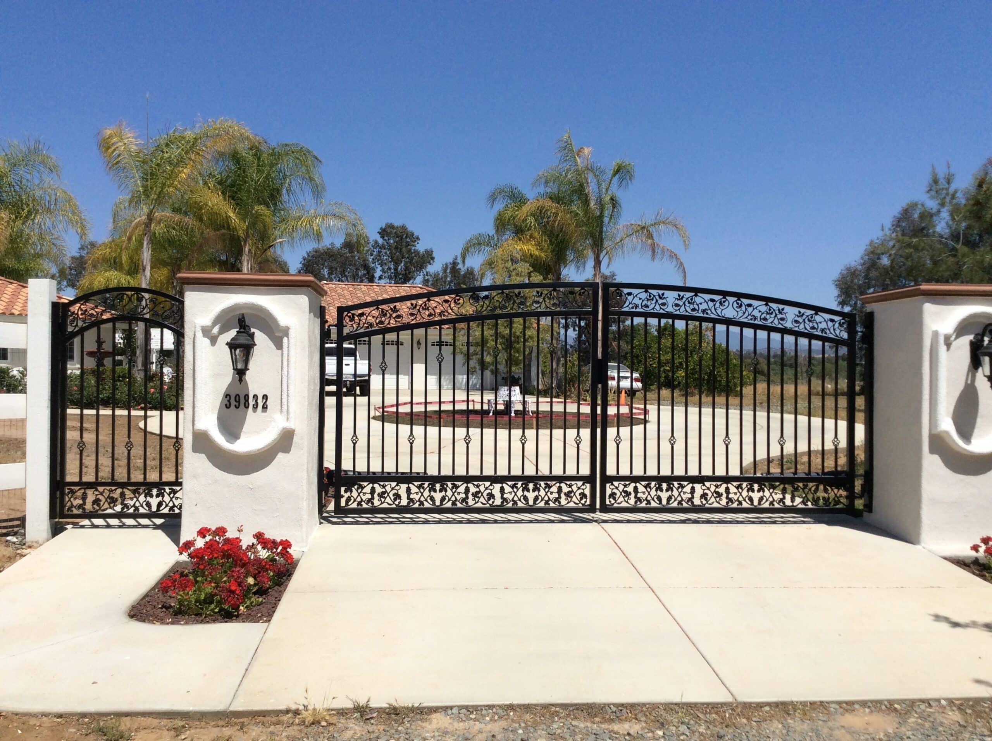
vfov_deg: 44.1
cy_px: 370
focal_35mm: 32
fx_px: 916
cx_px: 496
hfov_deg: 56.9
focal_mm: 3.3
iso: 32
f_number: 2.4
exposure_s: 1/2387
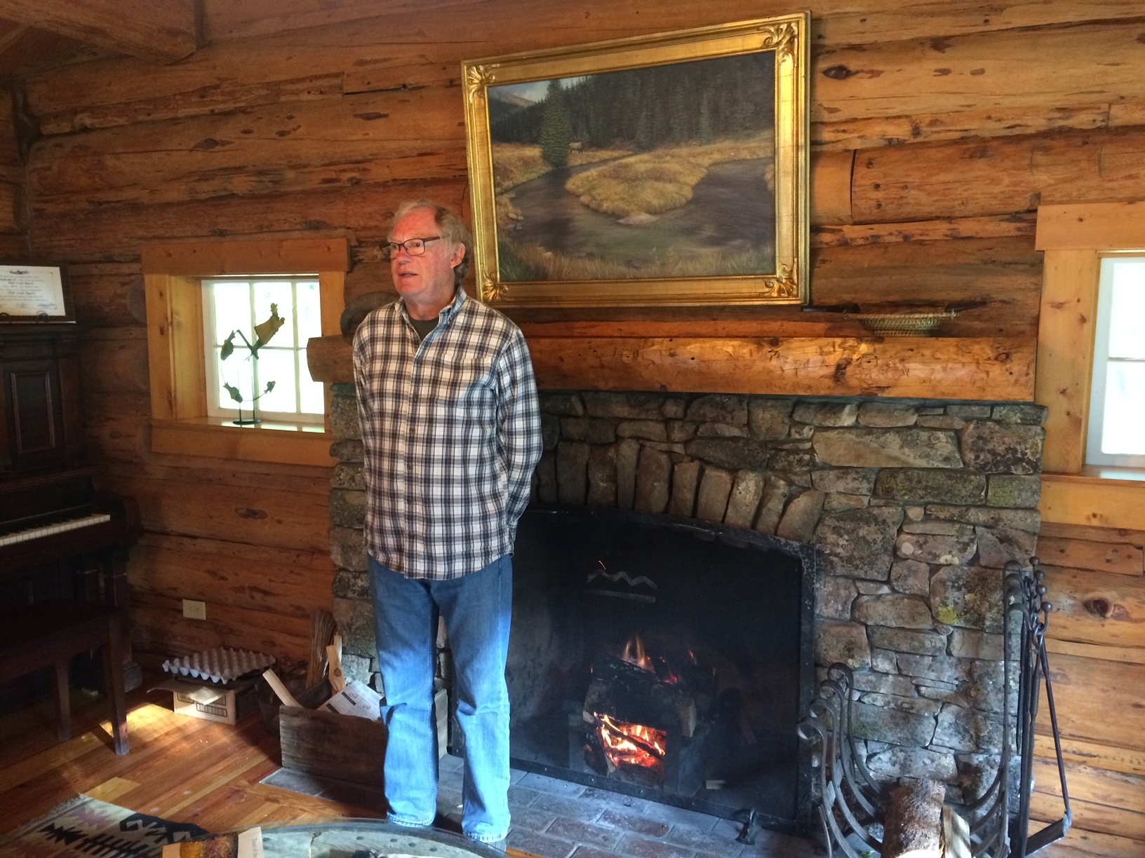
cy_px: 429
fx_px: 959
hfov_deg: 61.7
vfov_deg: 48.2
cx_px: 572
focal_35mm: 29
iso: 250
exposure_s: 1/15
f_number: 2.2
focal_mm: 4.15
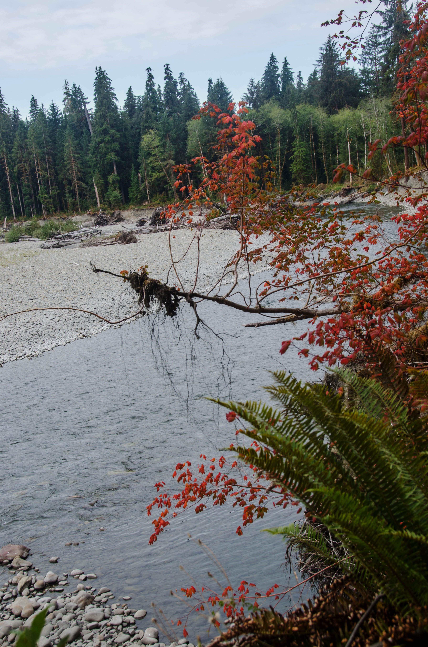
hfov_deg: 26.4
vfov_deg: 39.0
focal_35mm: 51
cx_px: 214
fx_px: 914
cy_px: 324
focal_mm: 34
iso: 100
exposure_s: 1/60
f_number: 10
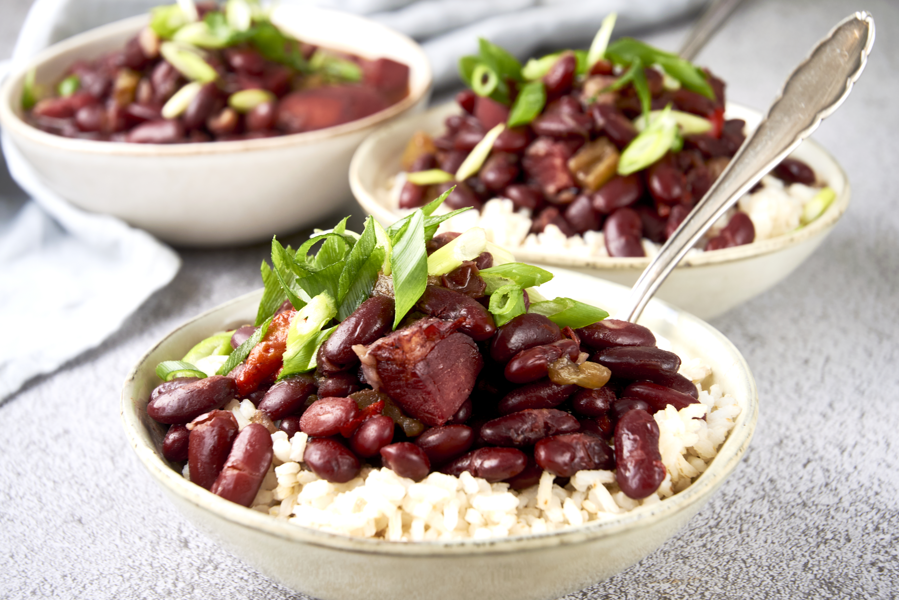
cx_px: 450
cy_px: 300
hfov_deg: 22.6
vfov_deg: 15.2
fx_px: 2247
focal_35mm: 90
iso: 100
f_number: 8
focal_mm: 60
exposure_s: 1/100
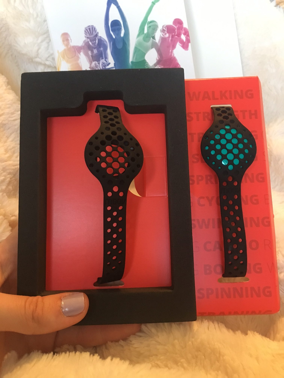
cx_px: 142
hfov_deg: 48.2
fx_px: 317
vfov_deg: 61.7
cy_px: 189
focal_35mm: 29
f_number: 2.2
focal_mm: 4.15
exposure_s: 1/30
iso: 160
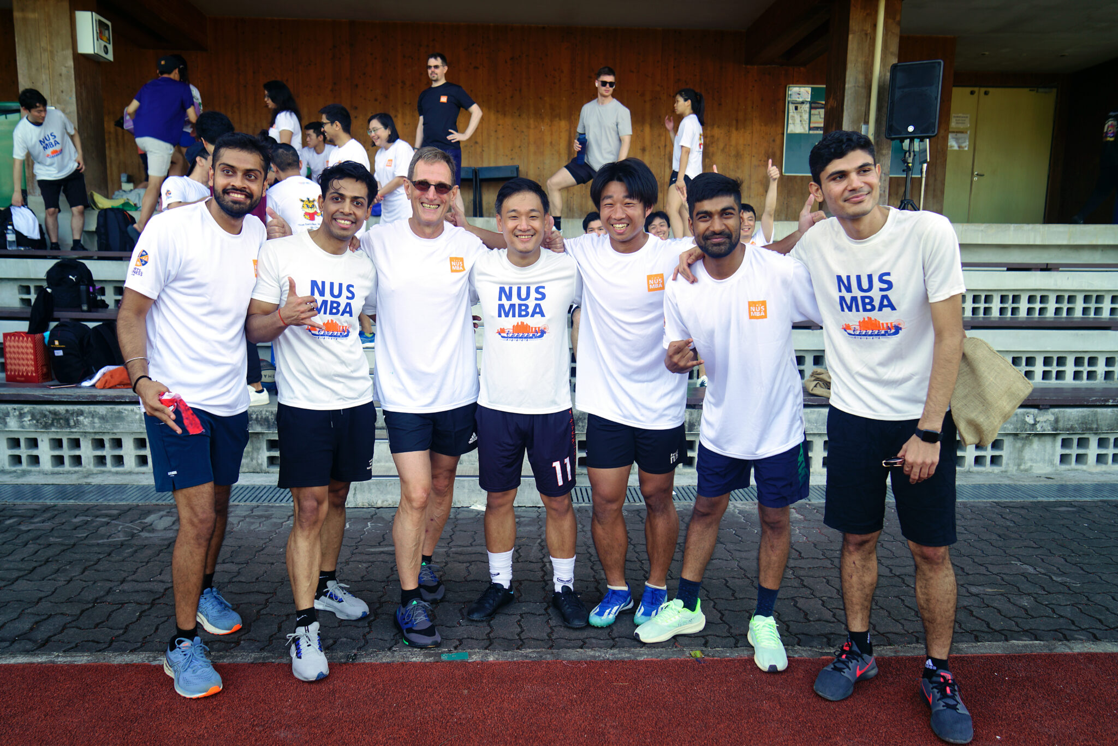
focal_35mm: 25
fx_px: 776
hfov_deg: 71.5
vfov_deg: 51.3
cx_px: 559
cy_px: 373
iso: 50
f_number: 4.5
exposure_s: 1/80
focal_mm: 25
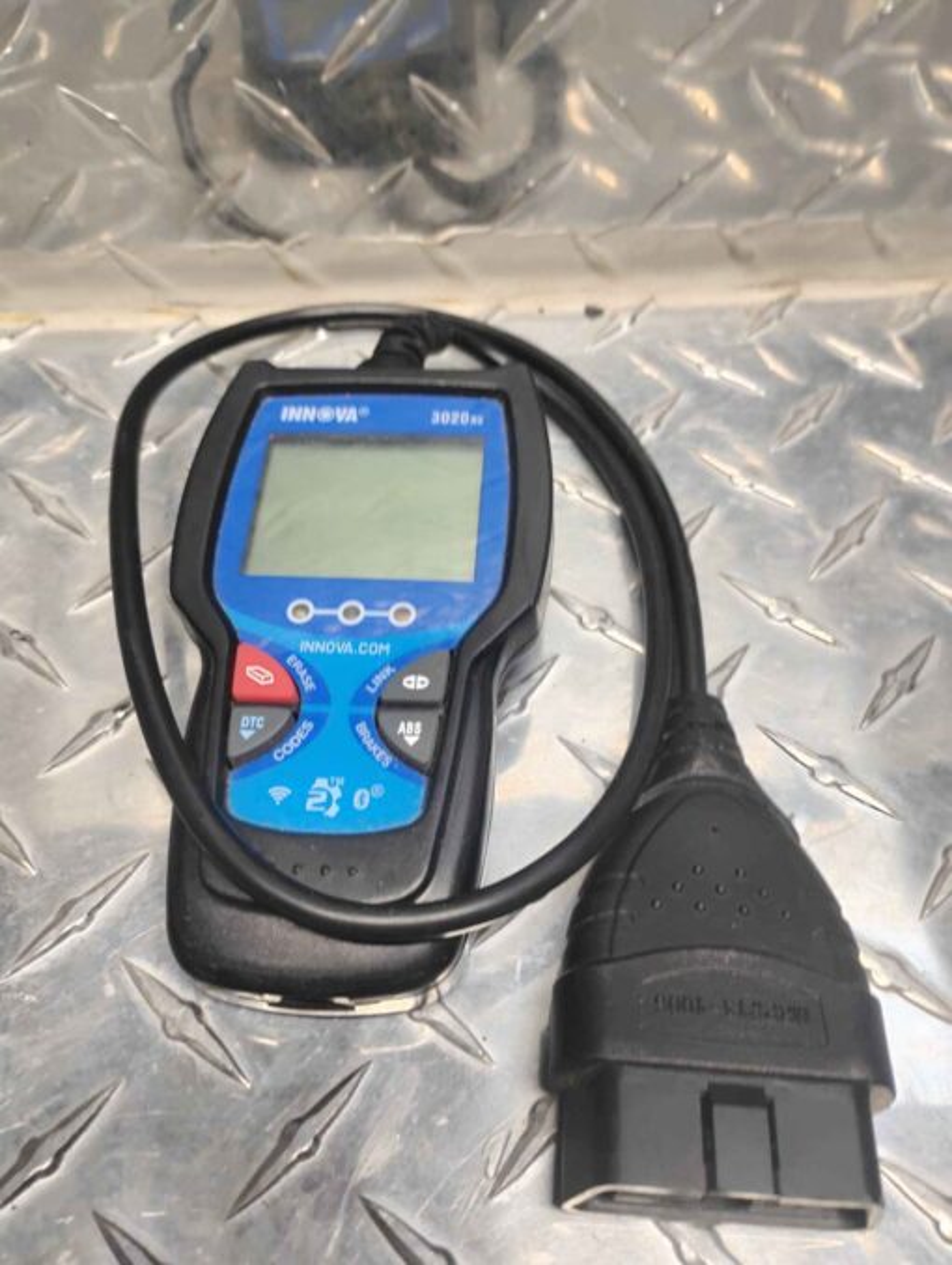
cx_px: 476
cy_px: 632
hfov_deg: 49.8
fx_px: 1025
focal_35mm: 28
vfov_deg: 63.4
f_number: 1.8
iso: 406
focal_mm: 4.26
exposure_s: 1/60
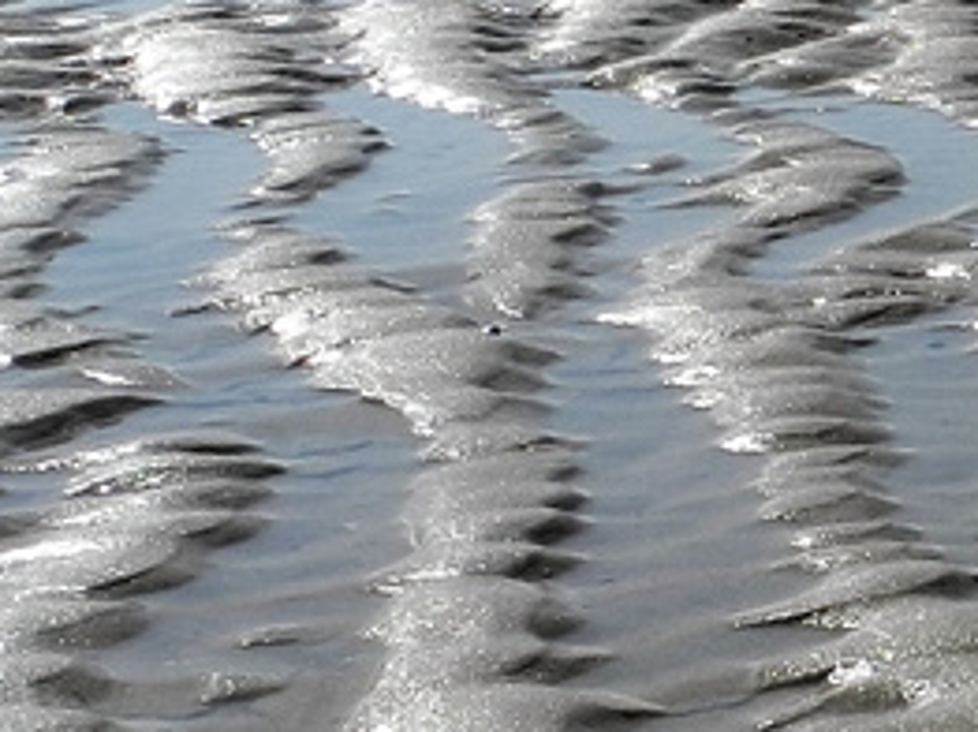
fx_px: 4347
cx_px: 2016
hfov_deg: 11.5
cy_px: 433
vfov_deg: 9.6
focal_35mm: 154
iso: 100
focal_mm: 6
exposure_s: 1/800
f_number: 5.6
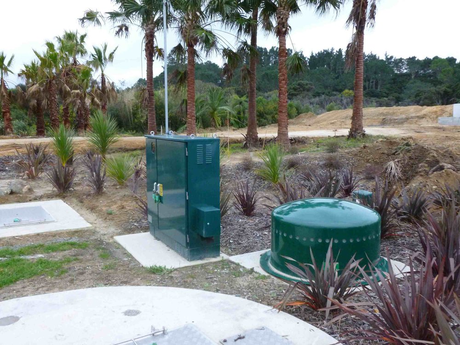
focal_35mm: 30
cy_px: 172
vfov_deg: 46.8
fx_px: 399
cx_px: 230
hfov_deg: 60.0
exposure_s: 1/30
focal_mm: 5.4
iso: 400
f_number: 3.4
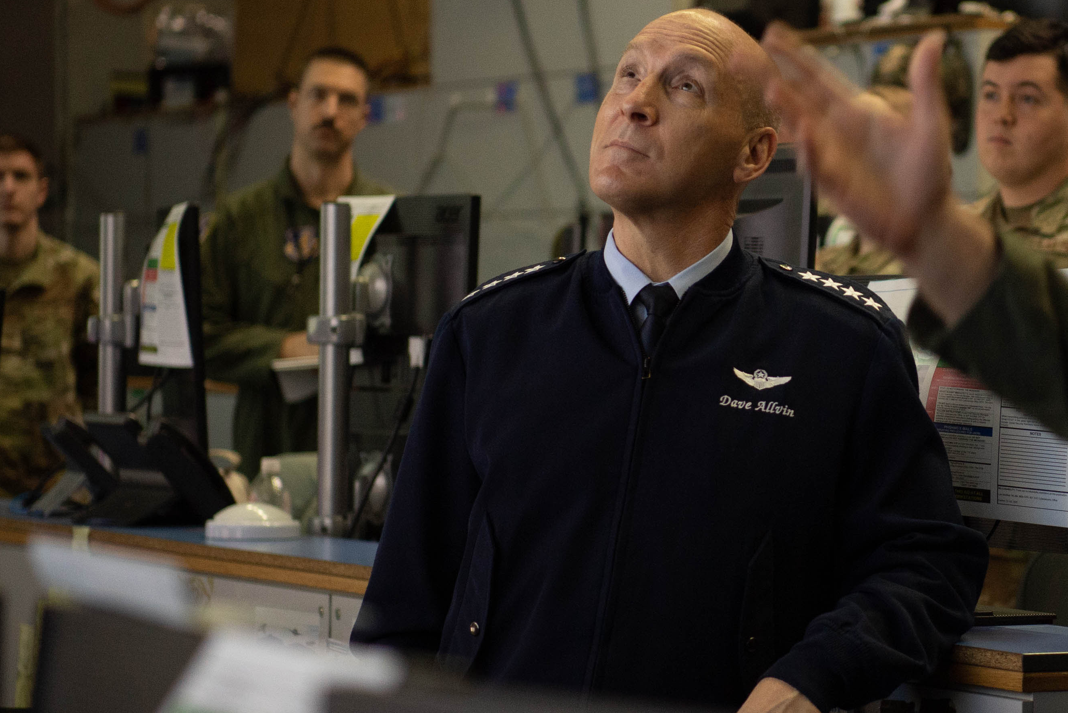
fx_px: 4361
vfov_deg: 9.3
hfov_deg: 13.9
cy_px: 320
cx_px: 837
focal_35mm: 147
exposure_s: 1/60
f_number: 2.8
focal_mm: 70
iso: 1250
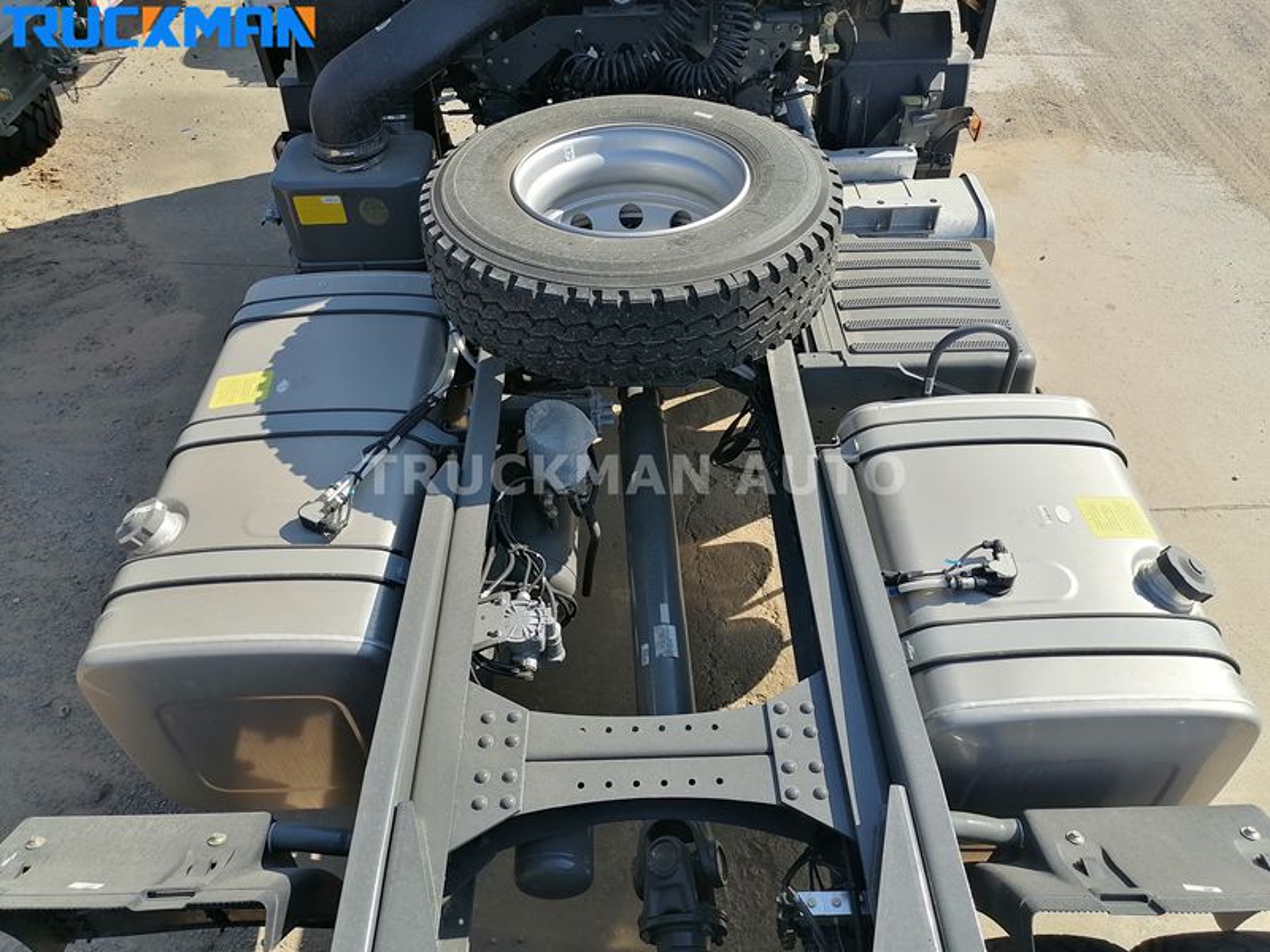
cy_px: 476
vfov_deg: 51.4
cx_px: 635
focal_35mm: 27
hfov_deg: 65.3
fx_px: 991
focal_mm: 5.3
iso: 50
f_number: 1.8
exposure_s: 1/1295
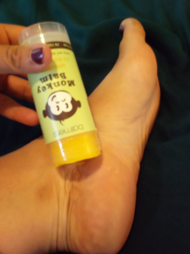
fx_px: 278
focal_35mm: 38
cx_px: 95
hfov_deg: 37.7
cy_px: 127
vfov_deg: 49.0
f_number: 4.5
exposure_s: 1/8
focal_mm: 6.3
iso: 320
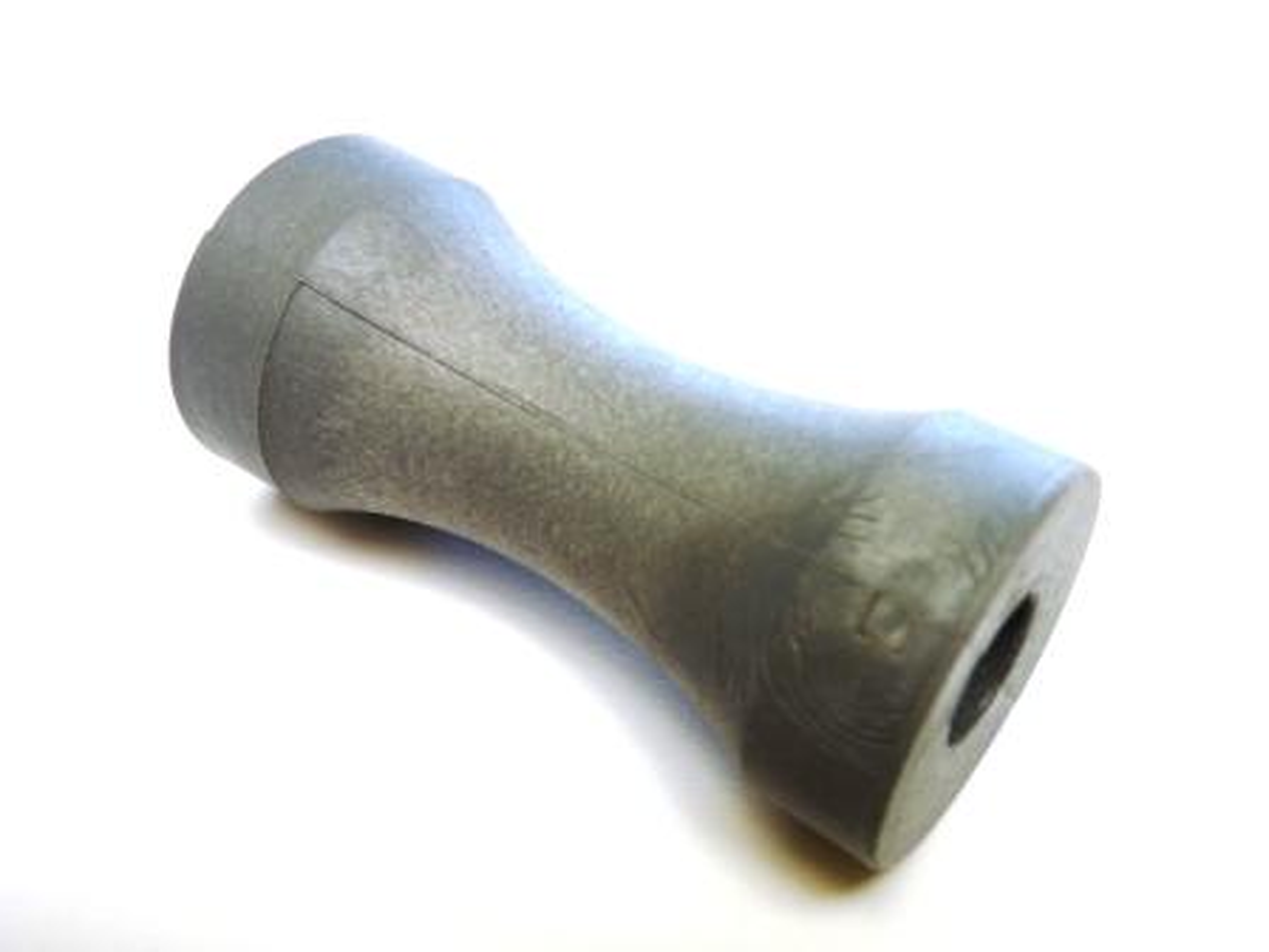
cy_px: 476
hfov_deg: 49.0
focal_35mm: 38
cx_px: 634
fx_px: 1393
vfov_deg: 37.7
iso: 80
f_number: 4
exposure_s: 1/60
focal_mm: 6.8
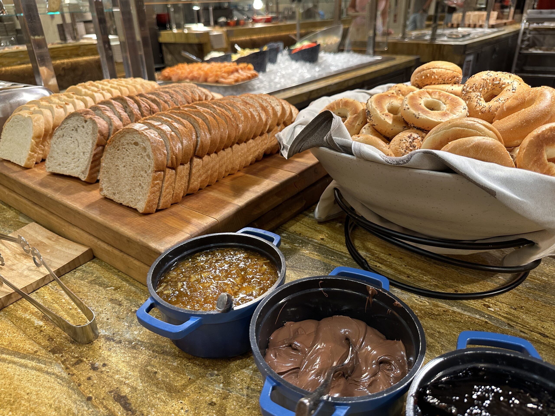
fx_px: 385
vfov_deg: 56.8
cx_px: 278
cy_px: 208
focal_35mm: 24
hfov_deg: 71.6
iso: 200
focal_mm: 6.86
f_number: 1.78
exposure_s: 1/60
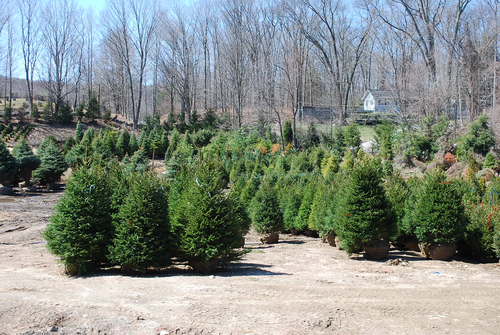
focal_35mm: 48
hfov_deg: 41.1
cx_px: 250
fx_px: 667
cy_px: 168
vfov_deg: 28.2
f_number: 6.3
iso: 100
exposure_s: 1/160
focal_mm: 32
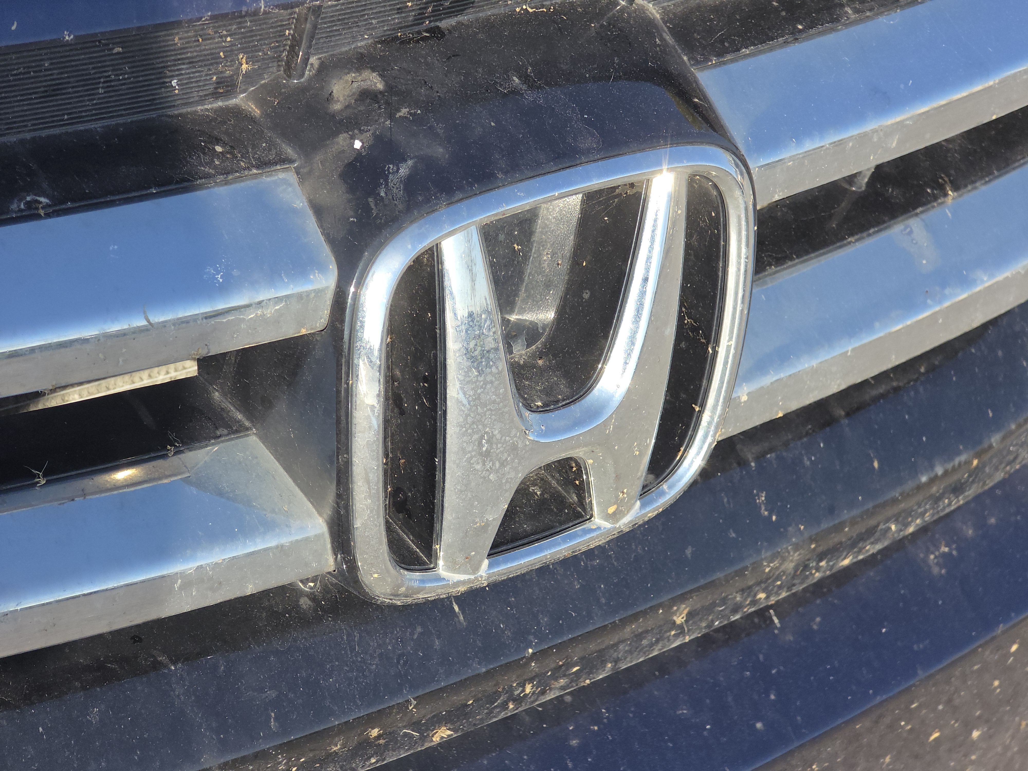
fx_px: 3415
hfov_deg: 17.1
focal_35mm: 115
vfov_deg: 12.9
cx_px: 514
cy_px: 386
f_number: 3.4
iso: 64
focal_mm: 18.6
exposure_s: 1/553
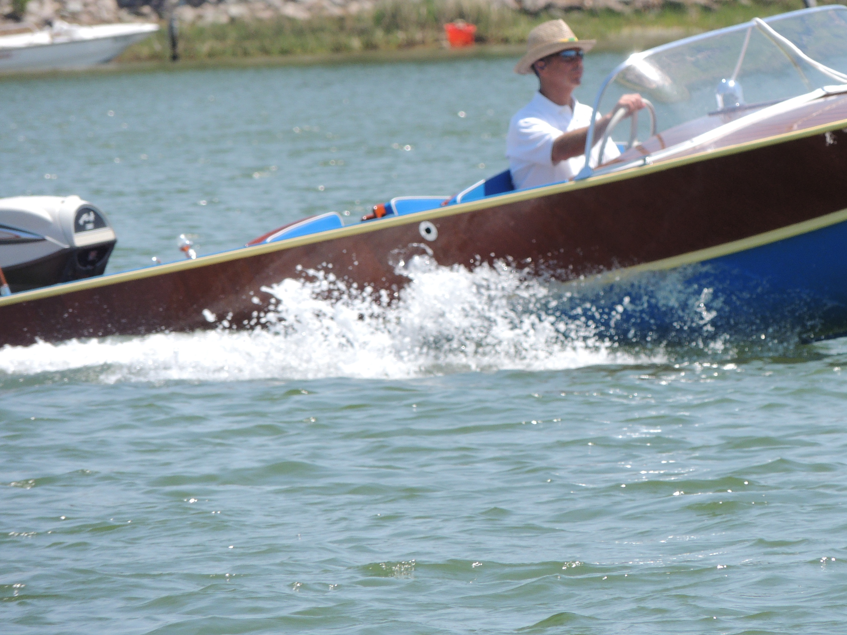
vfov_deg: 1.8
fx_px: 20040
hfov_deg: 2.4
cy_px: 217
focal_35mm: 819
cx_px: 576
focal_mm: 107
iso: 160
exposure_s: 1/800
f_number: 4.9
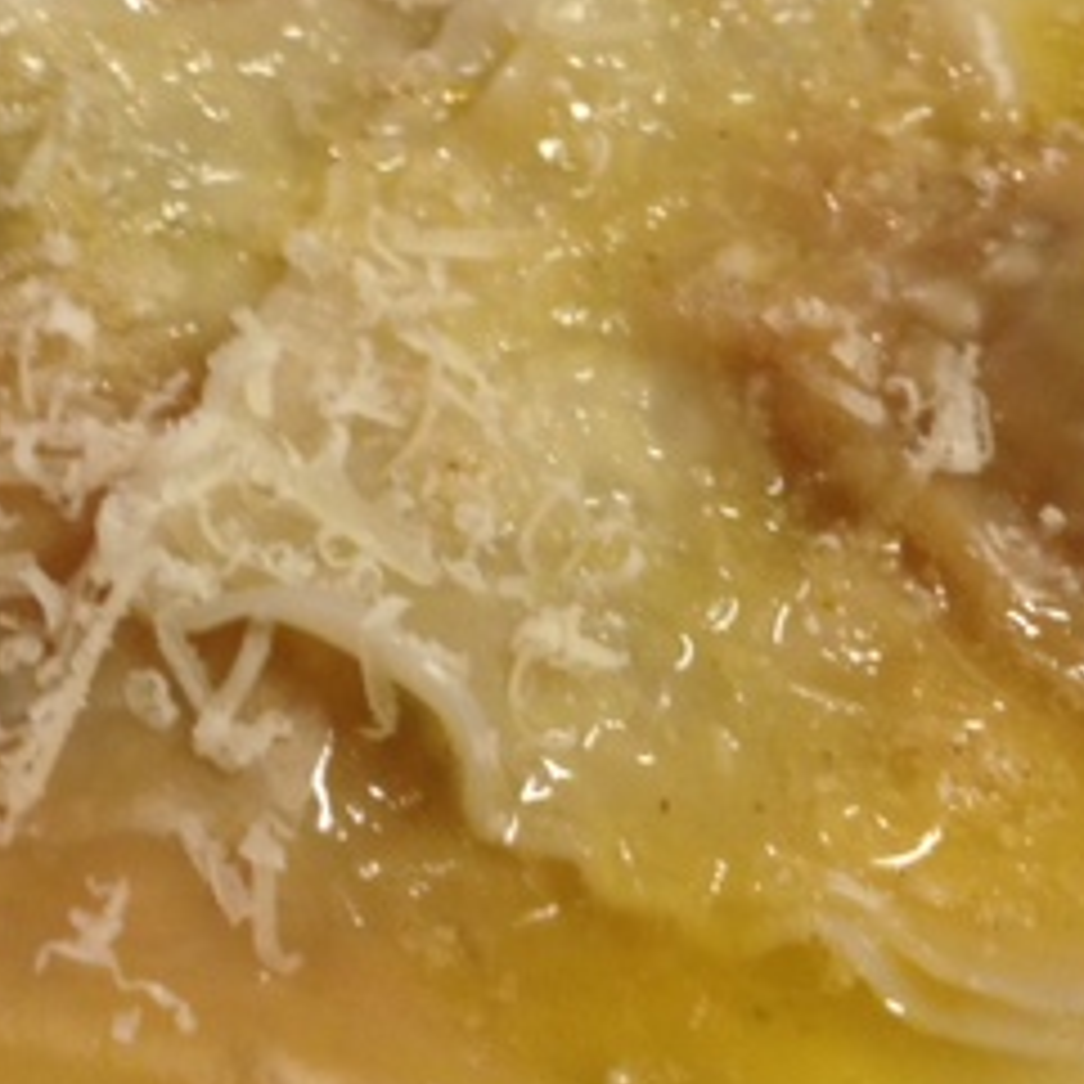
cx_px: 576
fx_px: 2905
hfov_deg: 21.1
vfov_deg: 20.9
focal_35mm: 82
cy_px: 247
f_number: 2.4
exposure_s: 1/20
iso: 125
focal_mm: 4.28
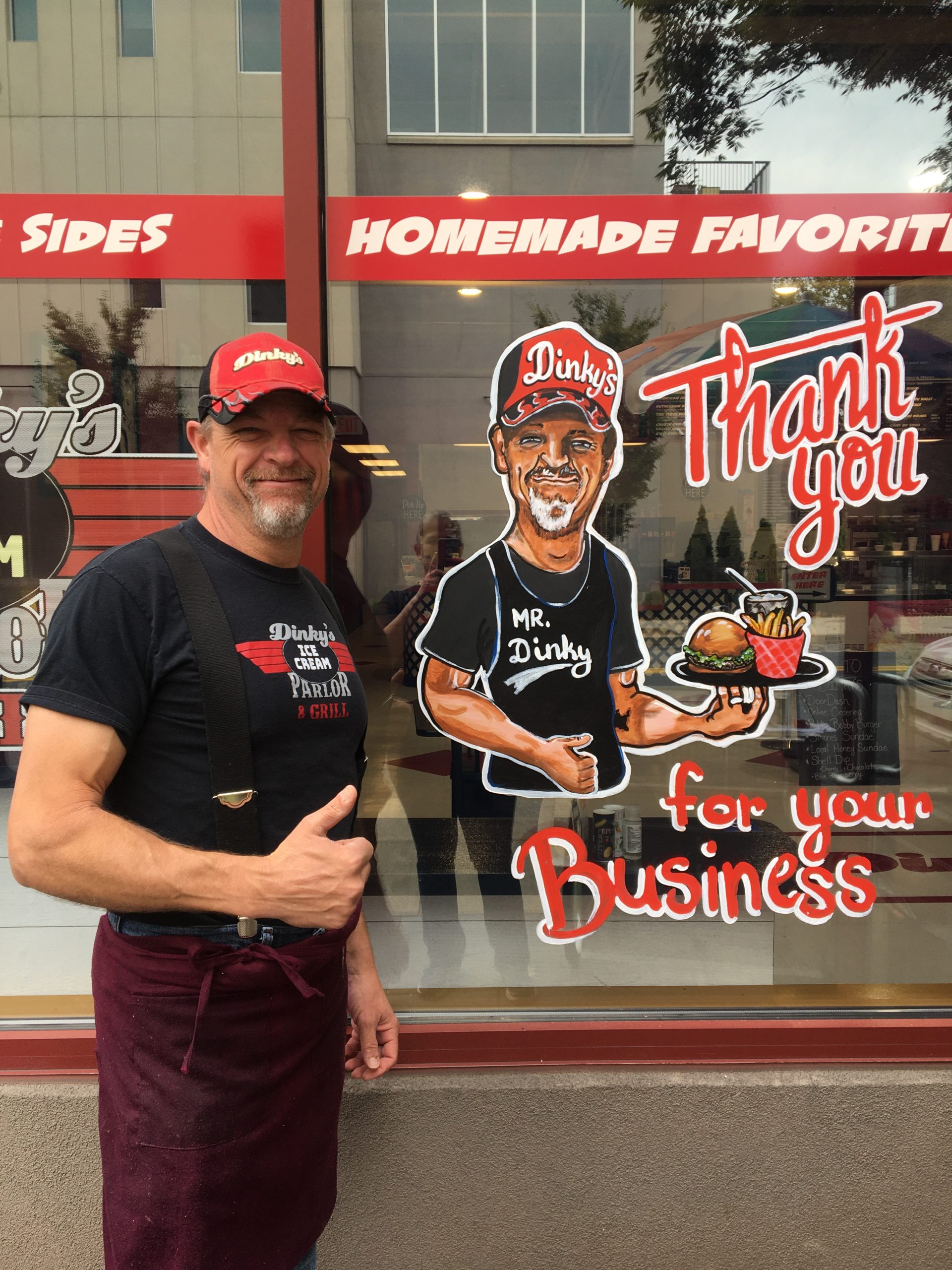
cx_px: 476
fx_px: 1063
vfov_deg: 61.7
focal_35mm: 29
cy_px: 635
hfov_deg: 48.2
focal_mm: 4.15
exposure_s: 1/180
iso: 25
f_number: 2.2
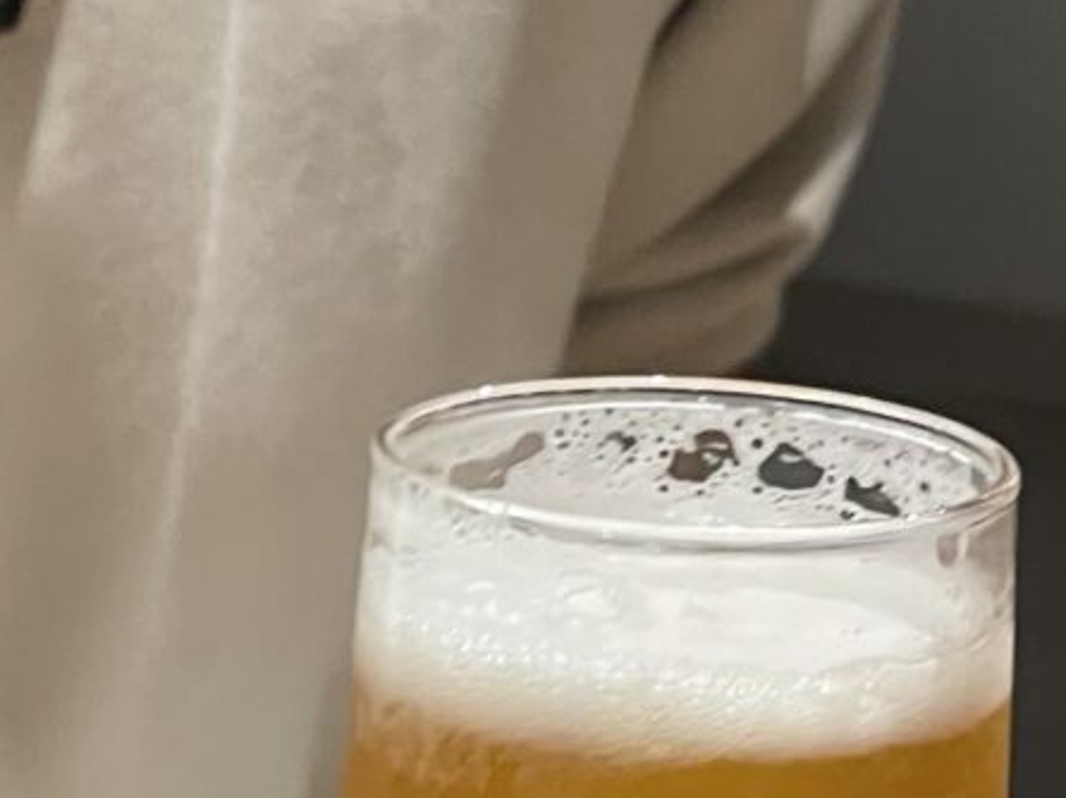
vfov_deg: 6.4
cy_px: 1680
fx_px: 6894
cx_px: 277
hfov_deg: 8.8
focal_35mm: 224
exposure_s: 1/99
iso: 125
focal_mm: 6
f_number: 2
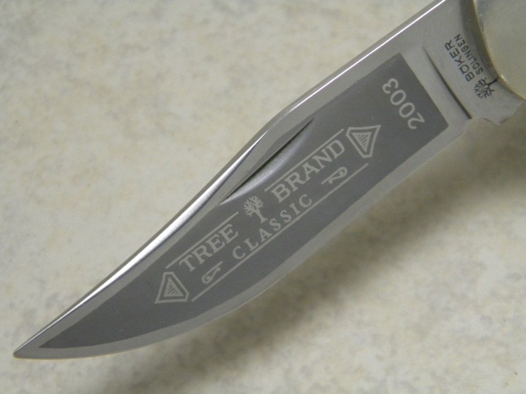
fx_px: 2370
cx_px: 263
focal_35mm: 156
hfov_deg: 12.7
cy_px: 197
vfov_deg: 9.5
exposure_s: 1/18
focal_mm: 28.3
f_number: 5
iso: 400
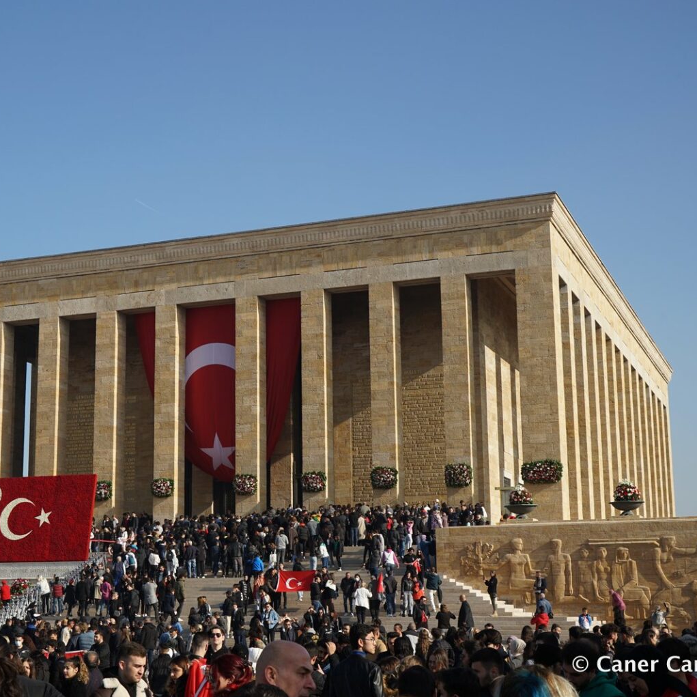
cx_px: 241
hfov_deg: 30.9
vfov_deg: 31.1
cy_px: 348
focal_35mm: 55
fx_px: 1253
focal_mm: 43
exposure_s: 1/160
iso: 100
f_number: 10
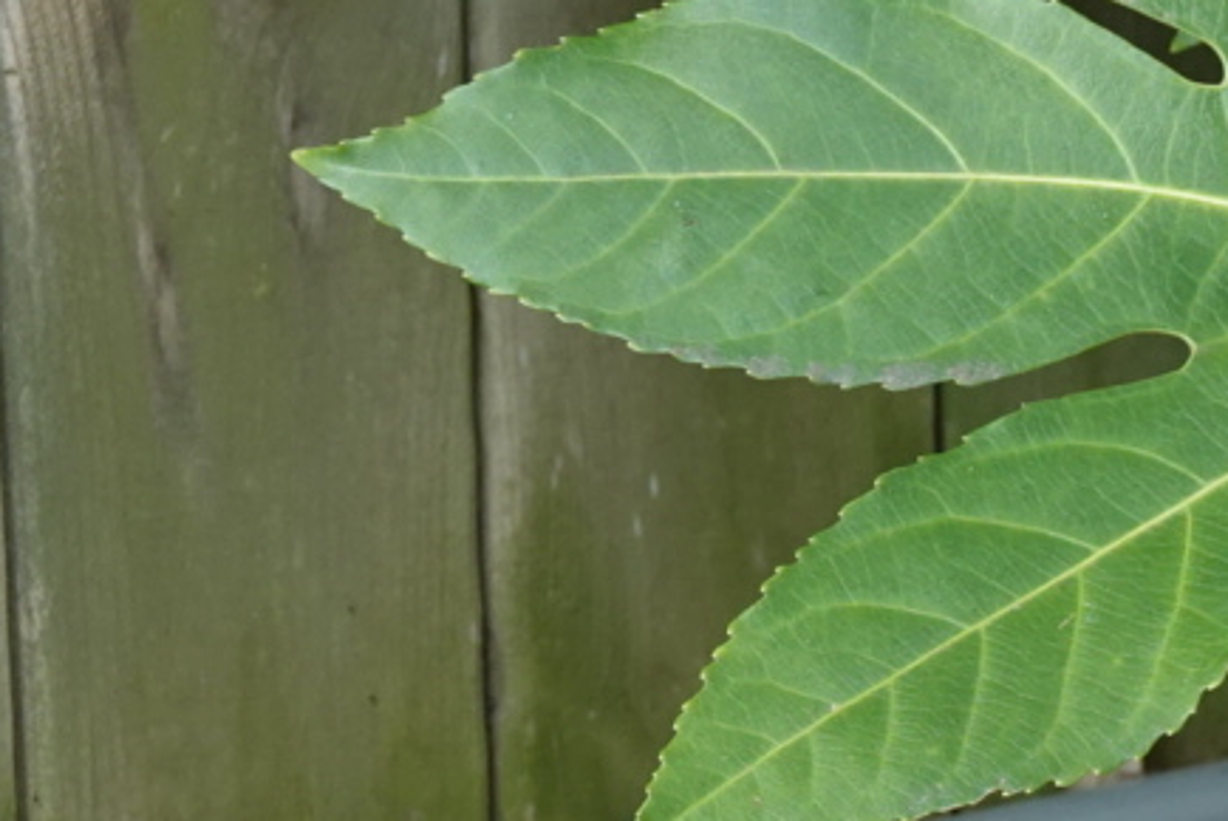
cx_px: 2261
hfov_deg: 4.6
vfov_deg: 3.1
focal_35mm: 443
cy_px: 1248
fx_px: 15121
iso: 500
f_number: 4
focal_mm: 43.48
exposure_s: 1/250
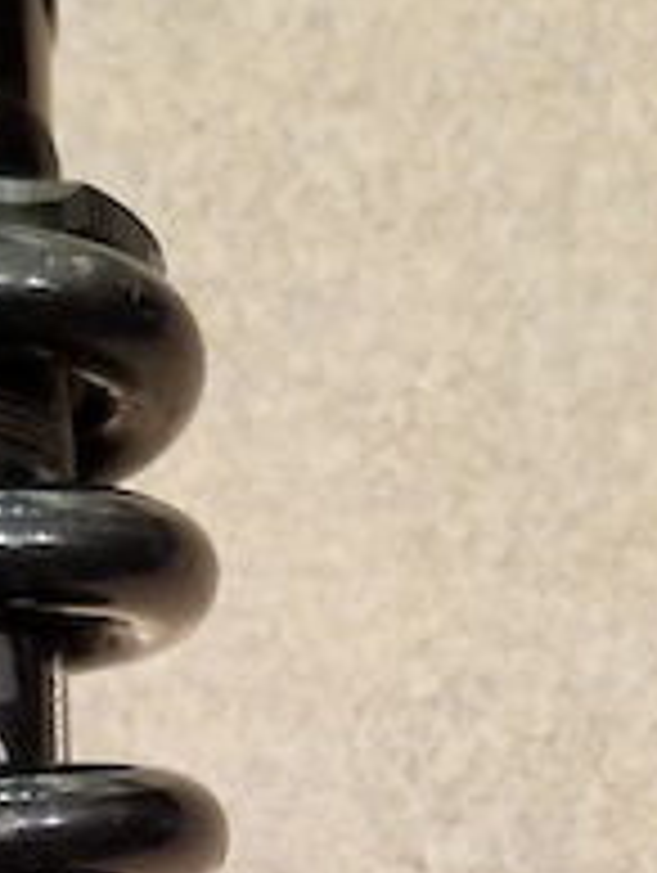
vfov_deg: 16.8
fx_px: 2702
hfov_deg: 13.4
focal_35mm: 107
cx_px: -162
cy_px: 1287
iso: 200
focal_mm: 4.2
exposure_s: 1/24
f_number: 1.7
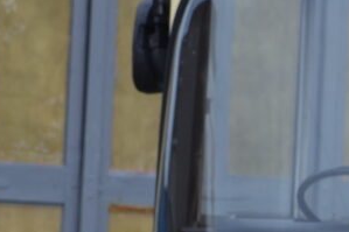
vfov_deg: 3.3
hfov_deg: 4.8
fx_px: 3982
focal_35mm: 411
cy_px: 271
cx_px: 1014
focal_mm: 40
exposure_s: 1/125
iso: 125
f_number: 5.6
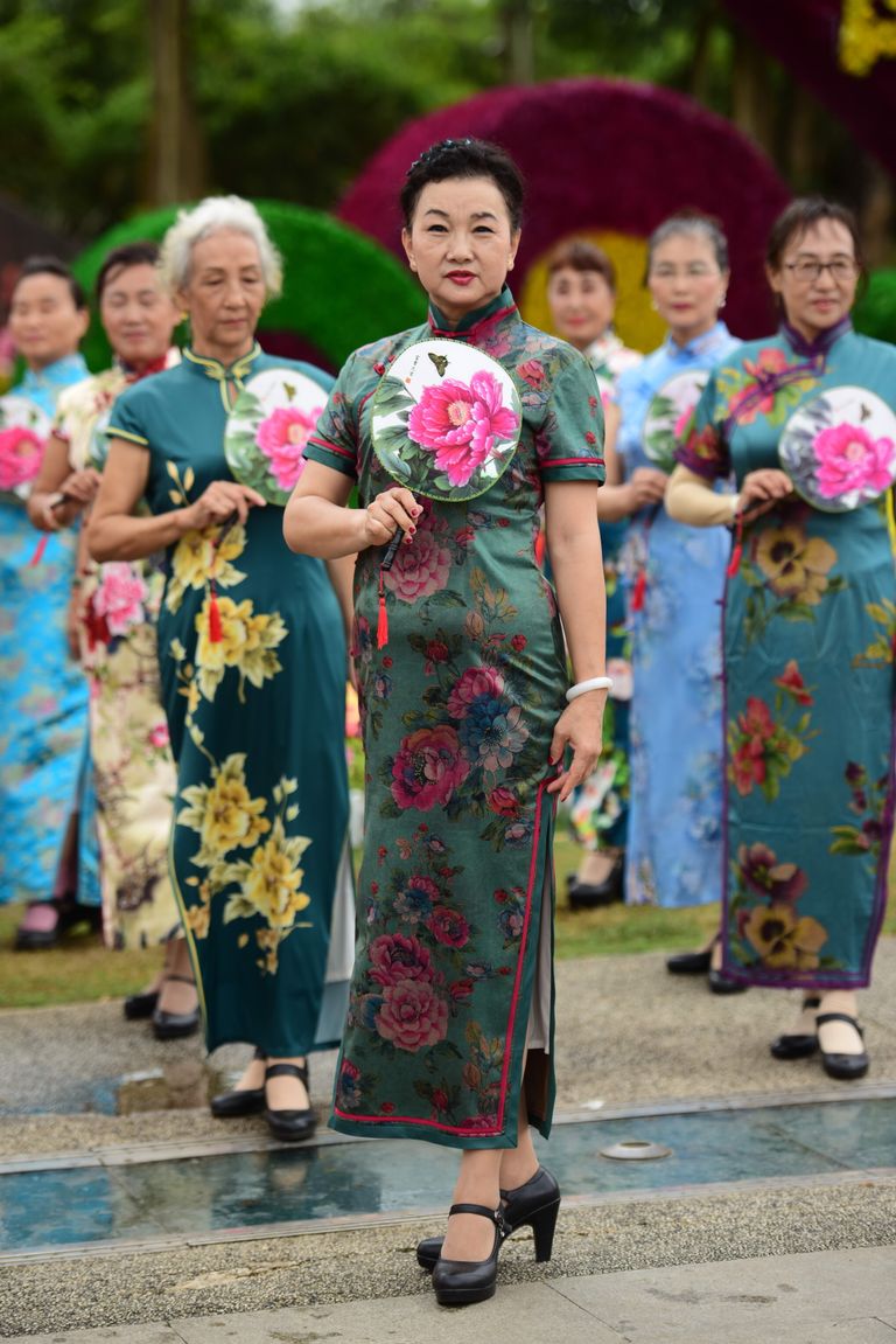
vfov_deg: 17.6
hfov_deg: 11.8
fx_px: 4328
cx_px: 448
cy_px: 672
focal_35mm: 116
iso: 200
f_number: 2.8
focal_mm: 116
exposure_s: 1/640
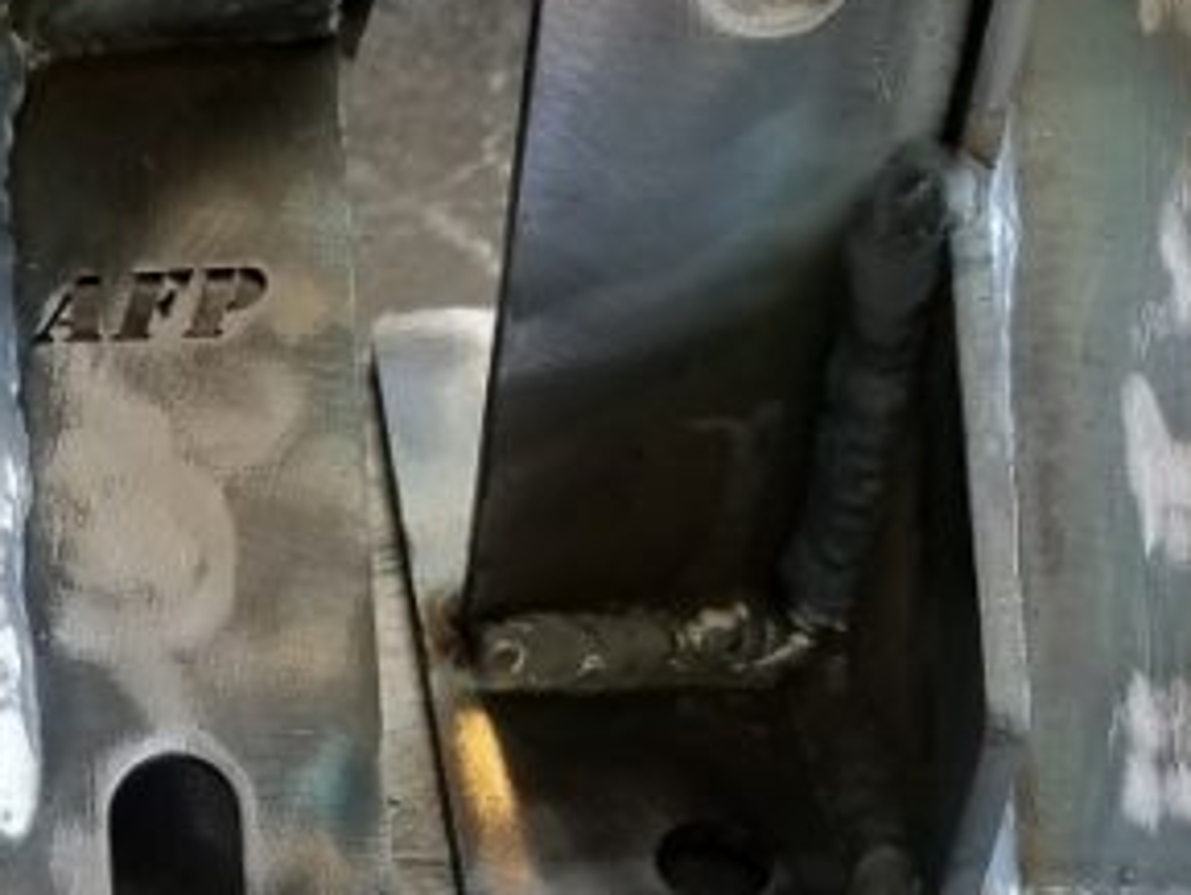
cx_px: 72
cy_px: 796
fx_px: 3304
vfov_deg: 15.2
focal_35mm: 96
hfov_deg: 20.0
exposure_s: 1/120
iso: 80
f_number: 1.7
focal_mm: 4.25
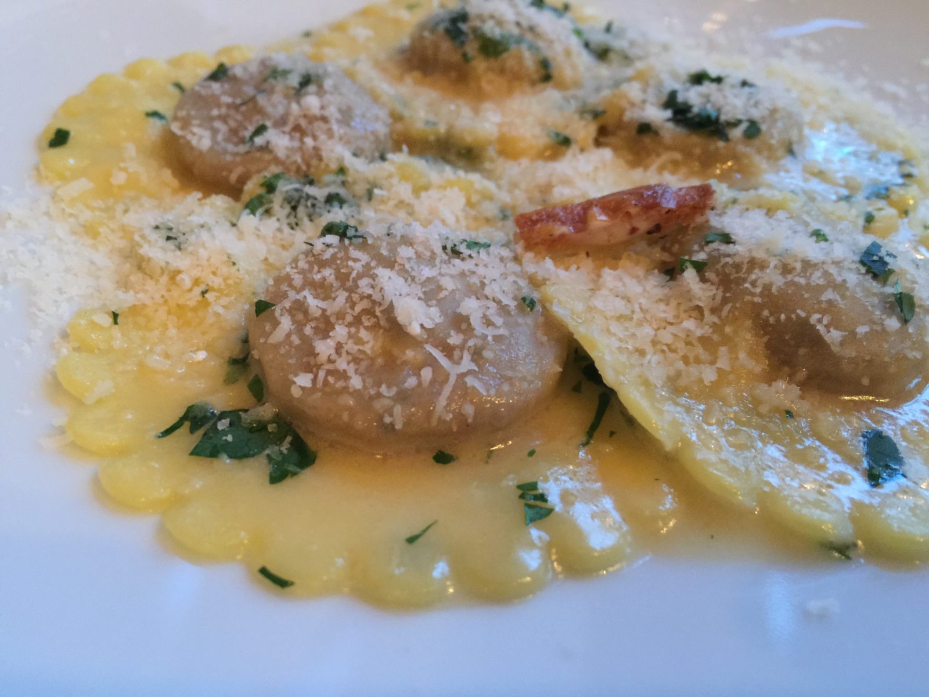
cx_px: 464
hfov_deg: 61.7
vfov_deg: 48.2
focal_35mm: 29
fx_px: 778
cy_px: 348
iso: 100
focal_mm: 4.15
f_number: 2.2
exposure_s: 1/4
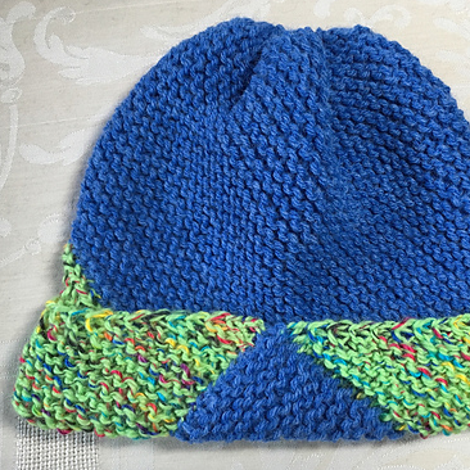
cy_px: 232
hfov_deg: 46.9
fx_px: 538
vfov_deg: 47.2
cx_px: 285
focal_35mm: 35
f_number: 2.2
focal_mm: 4.15
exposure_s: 1/30
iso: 100
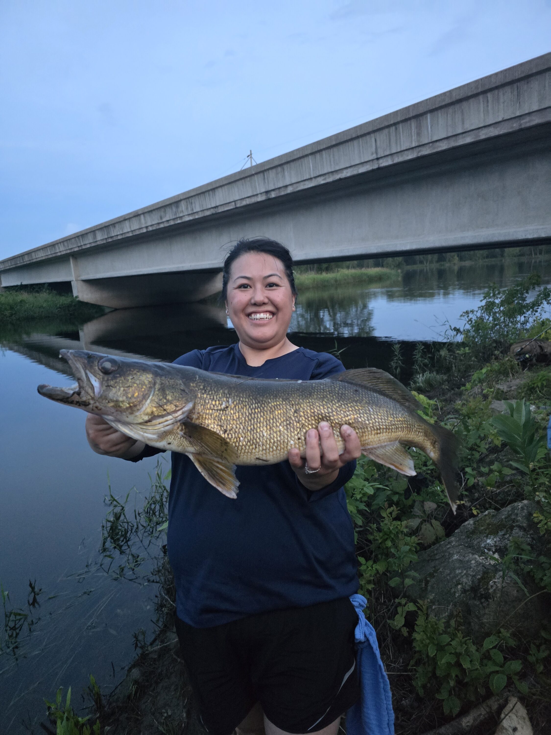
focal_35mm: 23
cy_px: 368
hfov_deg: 58.9
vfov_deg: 73.9
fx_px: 488
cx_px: 276
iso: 1600
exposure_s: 1/40
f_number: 1.7
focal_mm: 6.3
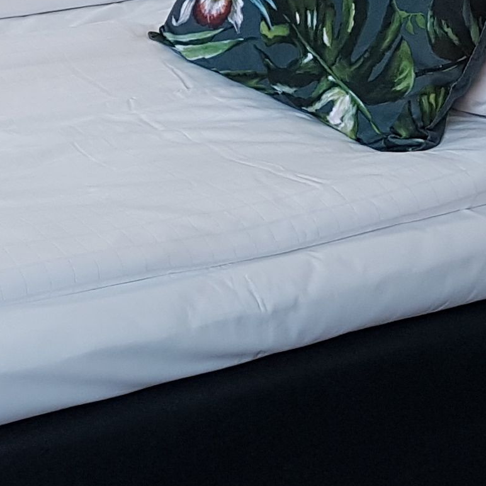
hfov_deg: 14.3
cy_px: -84
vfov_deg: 14.1
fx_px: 1906
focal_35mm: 120
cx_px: -24
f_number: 1.7
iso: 64
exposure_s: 1/50
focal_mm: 4.2
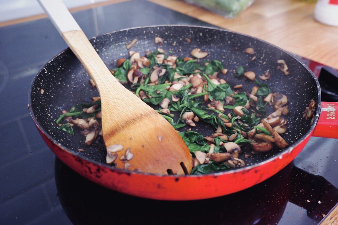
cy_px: 112
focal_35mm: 30
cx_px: 169
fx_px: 282
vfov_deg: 43.6
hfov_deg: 61.9
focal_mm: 20.9
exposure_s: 1/15
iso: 3200
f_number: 4.2
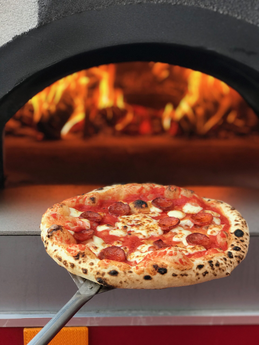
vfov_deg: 33.8
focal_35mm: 57
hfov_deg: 25.7
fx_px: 569
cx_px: 130
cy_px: 172
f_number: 2.8
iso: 25
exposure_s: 1/50
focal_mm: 6.6
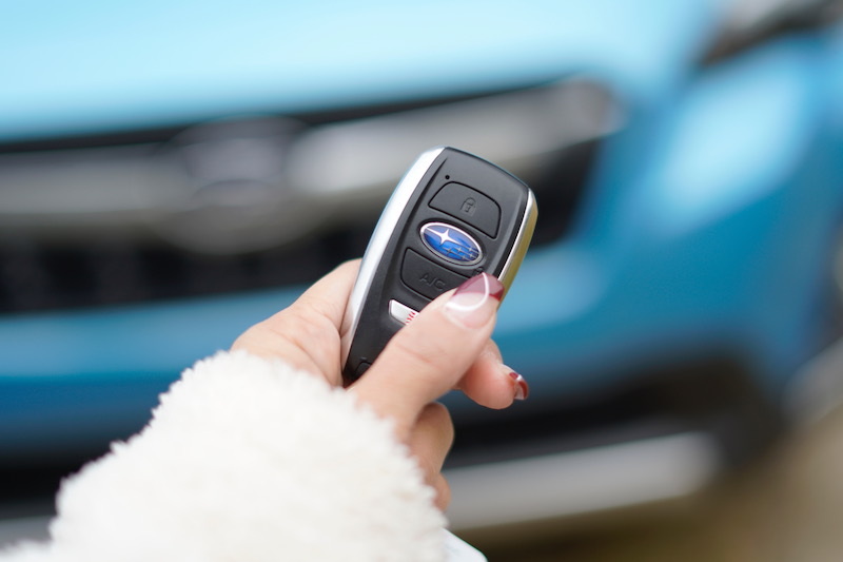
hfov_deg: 39.6
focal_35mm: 50
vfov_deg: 27.0
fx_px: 1171
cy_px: 281
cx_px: 422
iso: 125
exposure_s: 1/160
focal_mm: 50
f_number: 1.8
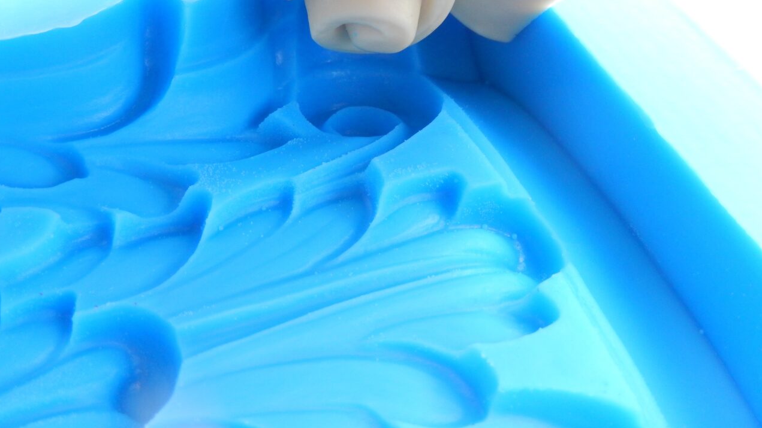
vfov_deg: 26.4
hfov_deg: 45.5
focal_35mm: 45
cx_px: 379
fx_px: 909
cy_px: 144
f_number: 4.2
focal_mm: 7.3
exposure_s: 1/60
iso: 400
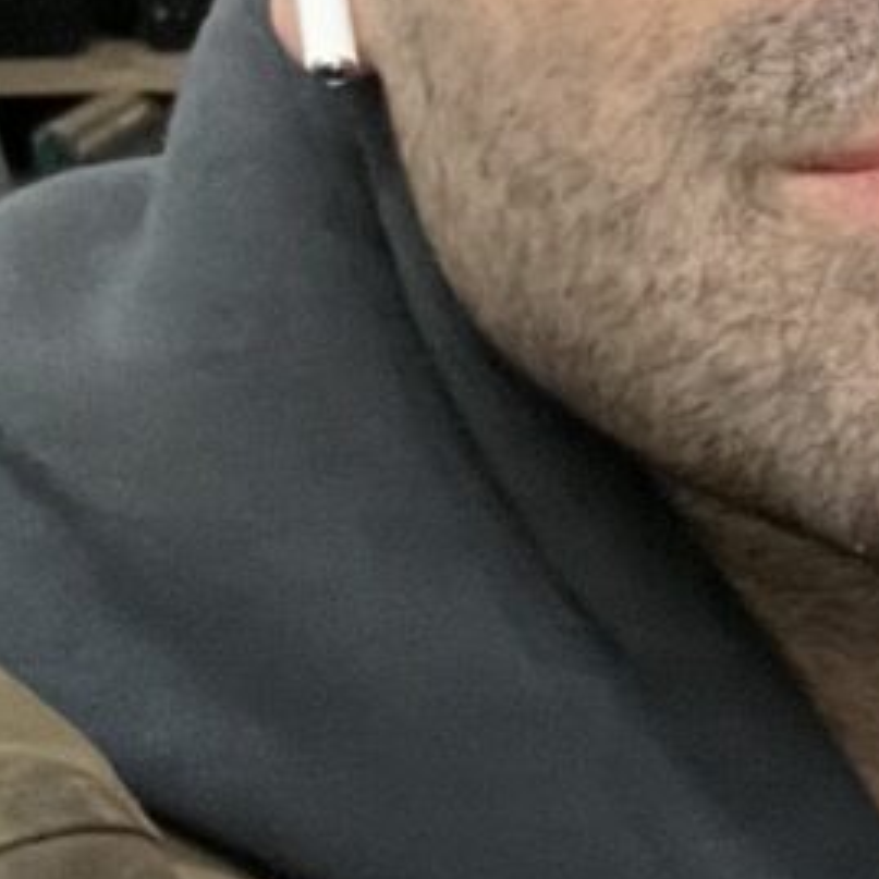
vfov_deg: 11.2
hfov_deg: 9.9
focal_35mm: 155
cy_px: 654
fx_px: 4453
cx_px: 2078
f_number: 2.2
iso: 320
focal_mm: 2.71
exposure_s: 1/40
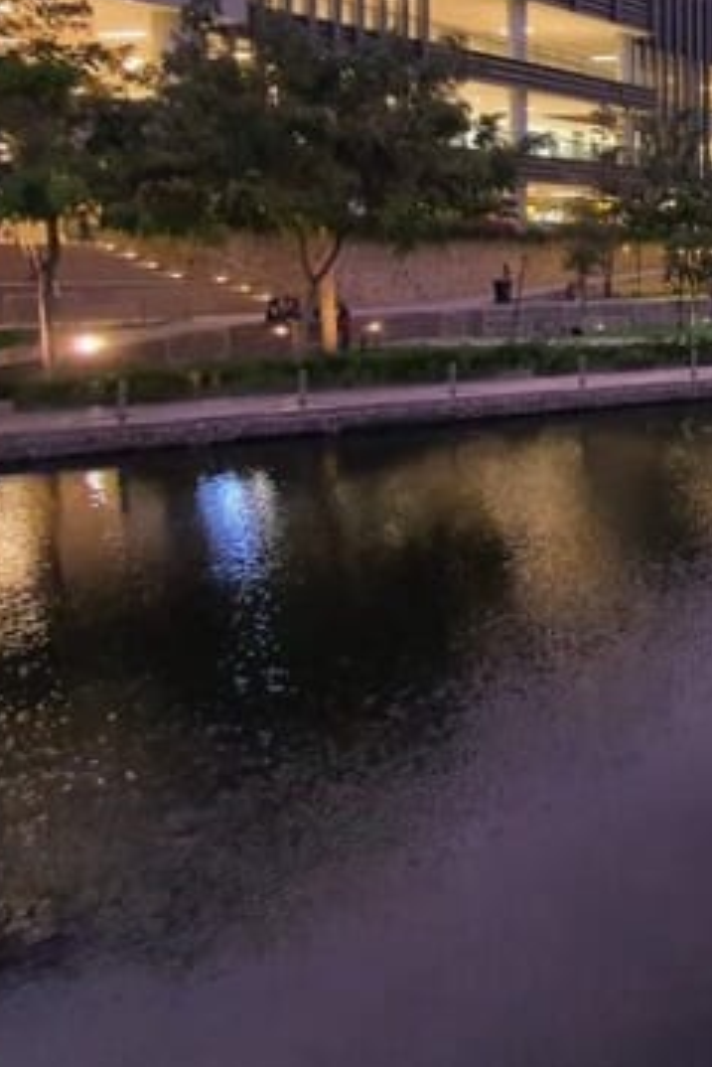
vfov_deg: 60.4
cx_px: 1052
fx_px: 859
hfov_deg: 29.2
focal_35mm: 29
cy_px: 274
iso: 400
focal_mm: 1.8
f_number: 2.2
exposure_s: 1/30
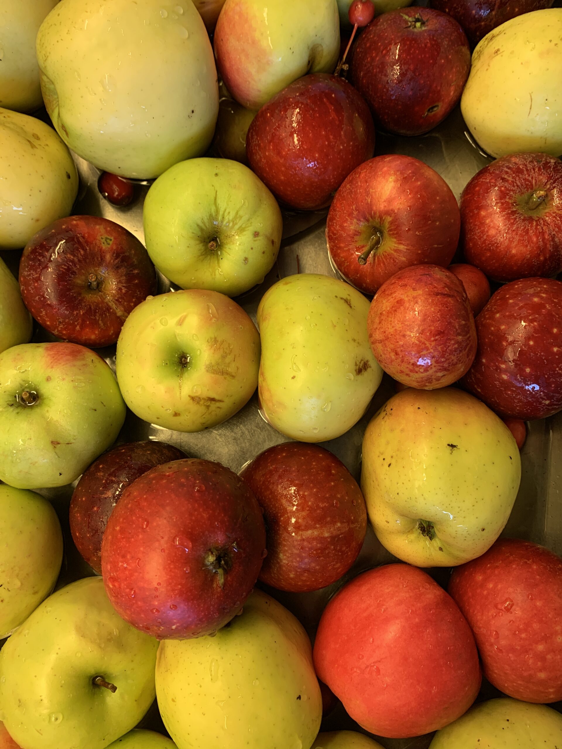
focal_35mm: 26
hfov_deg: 53.1
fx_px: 563
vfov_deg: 67.3
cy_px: 374
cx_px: 281
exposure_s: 1/50
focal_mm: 4.25
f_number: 1.8
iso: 64
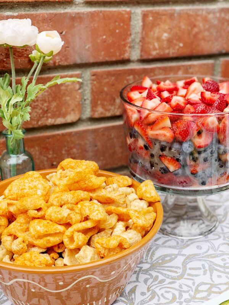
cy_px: 152
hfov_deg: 28.0
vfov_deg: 36.8
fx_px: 459
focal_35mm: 52
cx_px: 114
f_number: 2.4
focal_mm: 6
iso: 16
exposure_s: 1/291
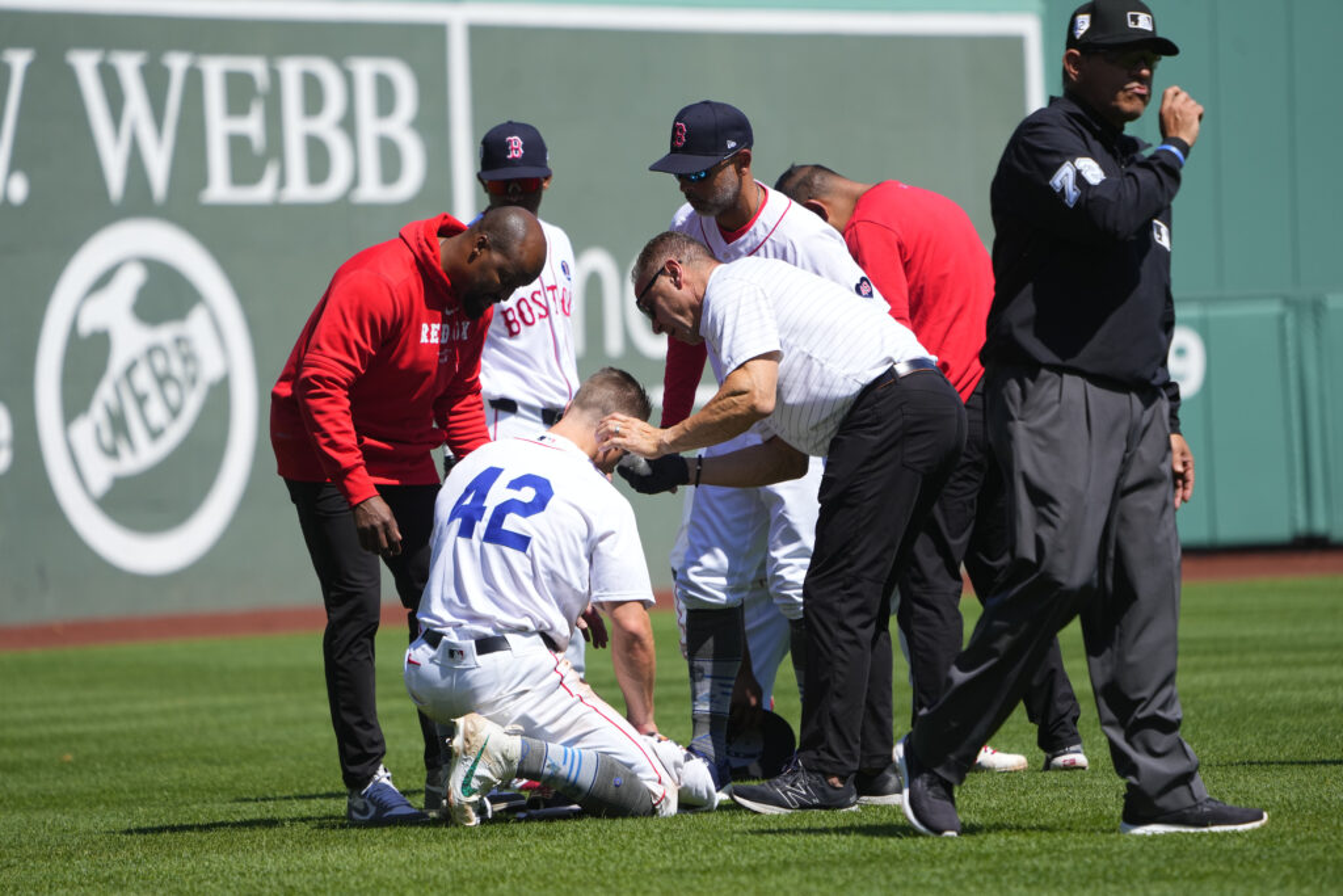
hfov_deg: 6.5
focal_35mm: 318
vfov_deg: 4.3
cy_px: 448
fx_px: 11864
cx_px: 672
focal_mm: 318
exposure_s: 1/2500
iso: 500
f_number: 5.6
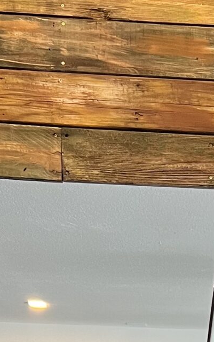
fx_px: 1026
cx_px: 288
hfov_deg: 11.6
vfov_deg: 15.6
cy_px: 651
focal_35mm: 110
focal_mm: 5.7
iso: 200
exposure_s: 1/60
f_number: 1.5
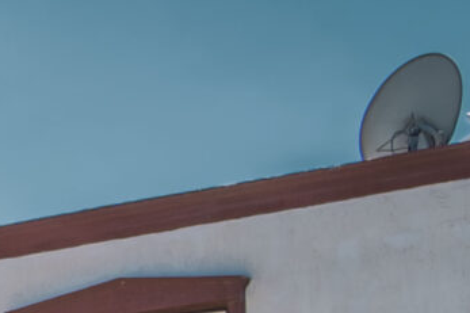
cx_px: -860
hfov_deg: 7.9
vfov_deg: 5.9
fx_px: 2988
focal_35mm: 229
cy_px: 548
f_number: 4.5
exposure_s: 1/1000
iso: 50
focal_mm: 31
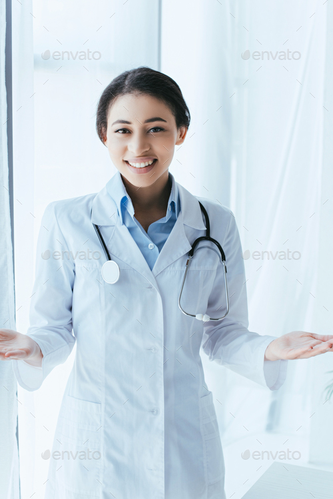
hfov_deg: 23.0
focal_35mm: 59
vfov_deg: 33.9
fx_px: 818
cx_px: 169
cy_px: 249
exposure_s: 1/160
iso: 320
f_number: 4
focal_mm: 50
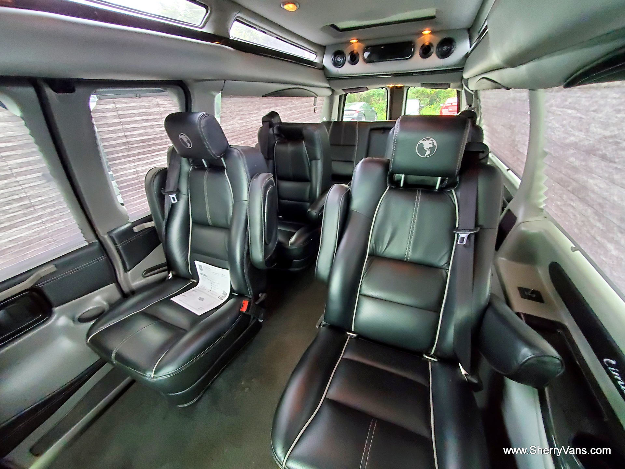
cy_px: 234
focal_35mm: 13
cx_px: 312
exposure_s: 1/33
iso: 1000
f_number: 2.2
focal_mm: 1.8
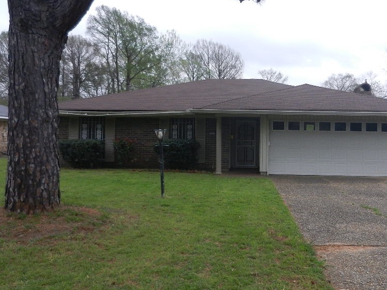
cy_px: 128
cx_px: 248
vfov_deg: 41.7
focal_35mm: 34
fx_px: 380
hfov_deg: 53.2
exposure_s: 1/250
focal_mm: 4.5
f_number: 3.5
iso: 280
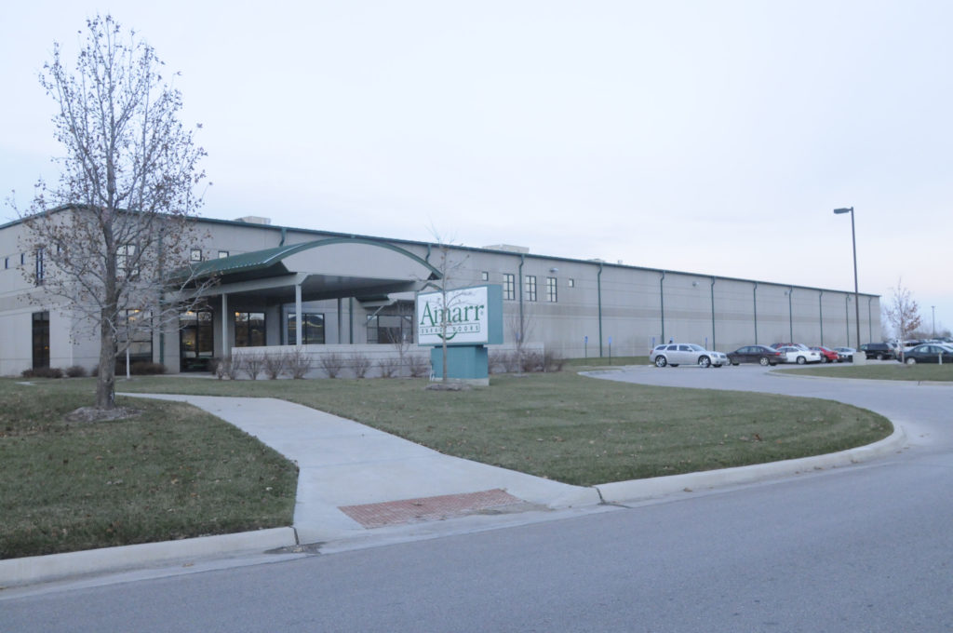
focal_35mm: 30
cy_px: 316
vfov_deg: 43.5
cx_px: 476
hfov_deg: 62.0
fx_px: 793
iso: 2500
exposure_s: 1/250
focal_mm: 20
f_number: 4
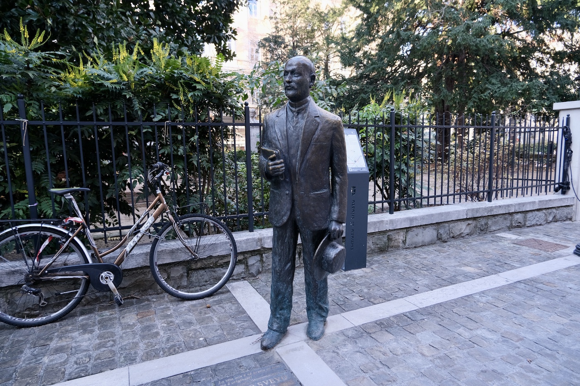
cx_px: 290
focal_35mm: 23
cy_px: 193
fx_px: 370
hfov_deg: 76.1
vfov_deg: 55.1
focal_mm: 15
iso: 400
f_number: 3.5
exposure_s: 1/100
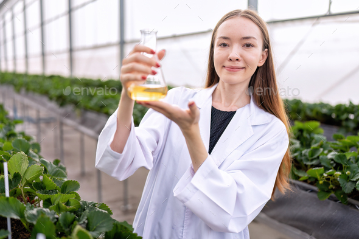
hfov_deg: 54.4
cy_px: 120
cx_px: 180
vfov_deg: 37.8
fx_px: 349
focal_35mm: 35
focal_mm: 35
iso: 320
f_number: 1.4
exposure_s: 1/3200
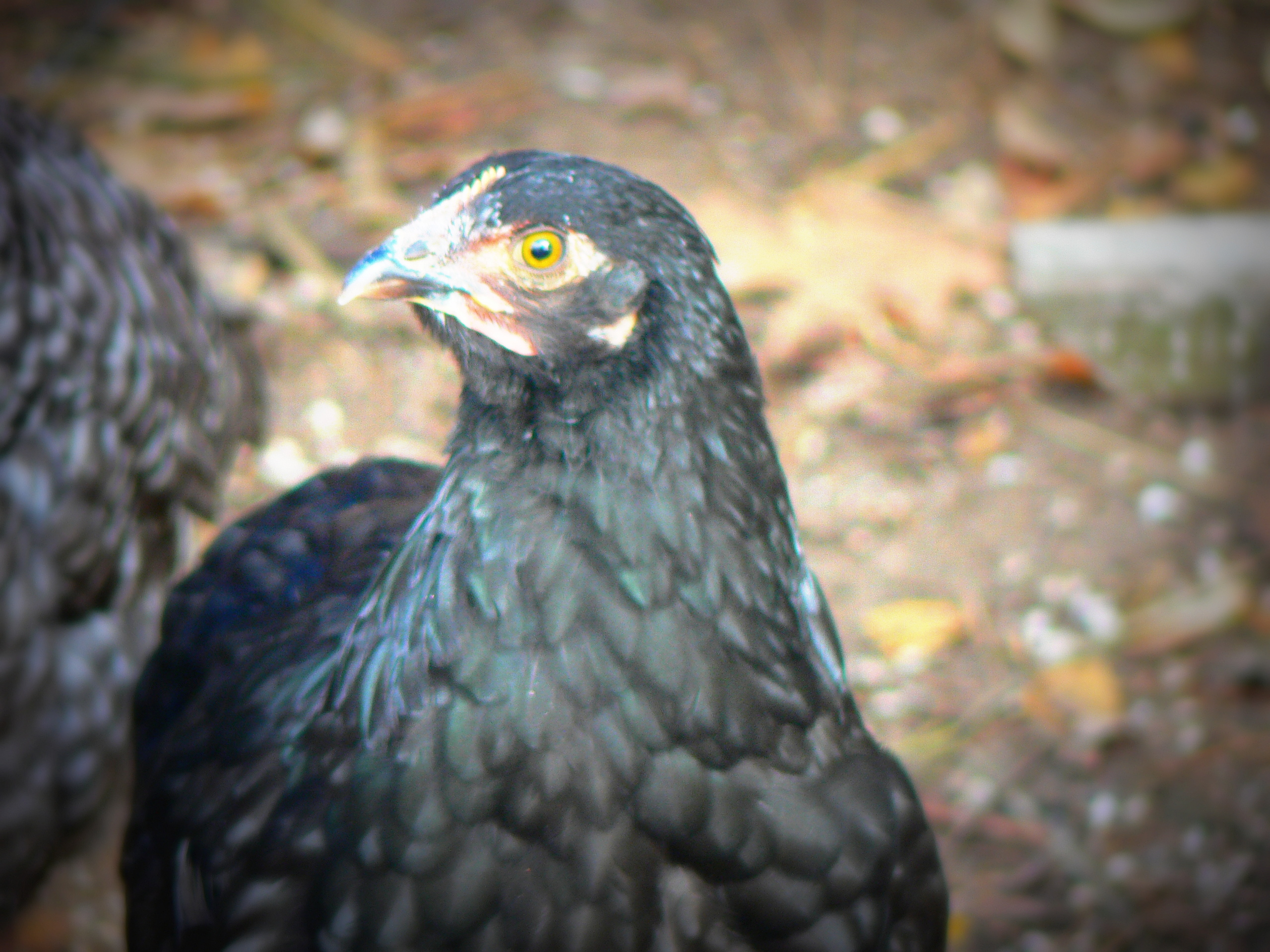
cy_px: 476
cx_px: 635
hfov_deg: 4.6
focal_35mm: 432
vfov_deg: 3.4
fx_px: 15849
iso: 100
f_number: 3.3
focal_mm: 72
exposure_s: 1/30
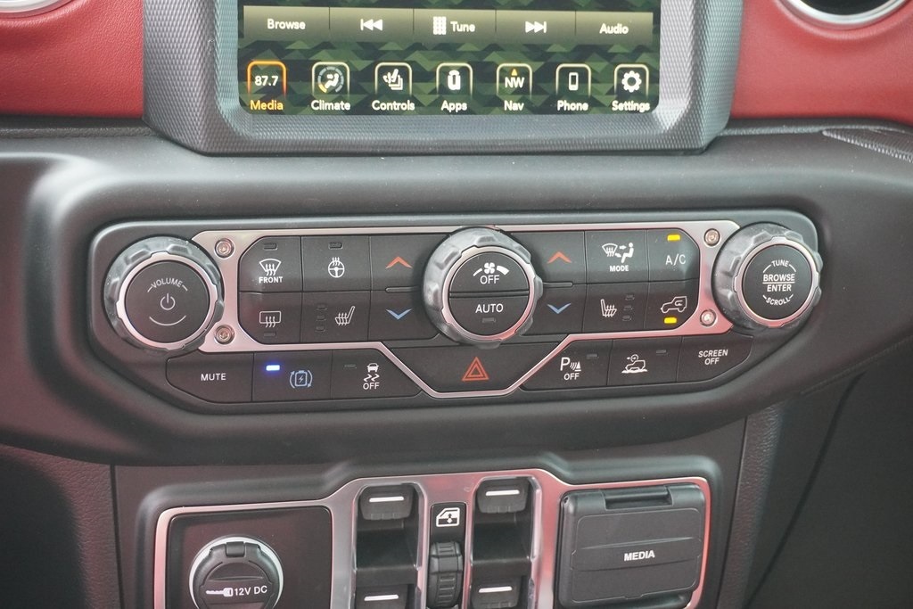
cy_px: 304
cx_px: 456
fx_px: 1712
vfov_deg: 20.2
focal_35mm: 68
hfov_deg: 29.9
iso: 5000
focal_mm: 45
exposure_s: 1/160
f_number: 5.6
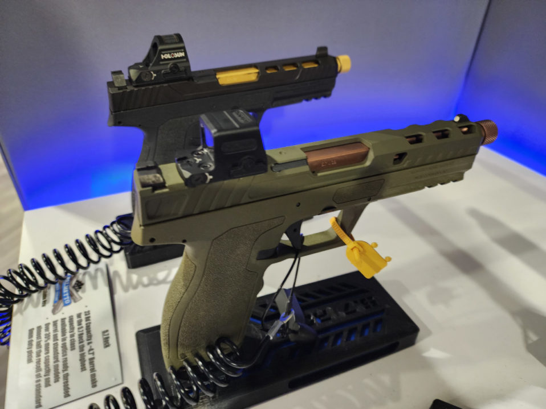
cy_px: 204
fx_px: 363
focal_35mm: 23
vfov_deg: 58.9
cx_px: 273
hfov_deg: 73.9
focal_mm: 6.4
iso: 500
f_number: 1.8
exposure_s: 1/40
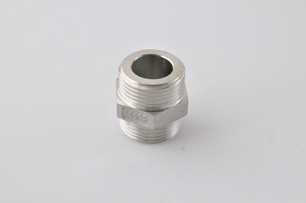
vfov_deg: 18.1
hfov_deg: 27.0
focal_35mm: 75
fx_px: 637
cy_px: 102
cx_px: 153
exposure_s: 1/125
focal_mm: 50
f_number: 9
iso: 200
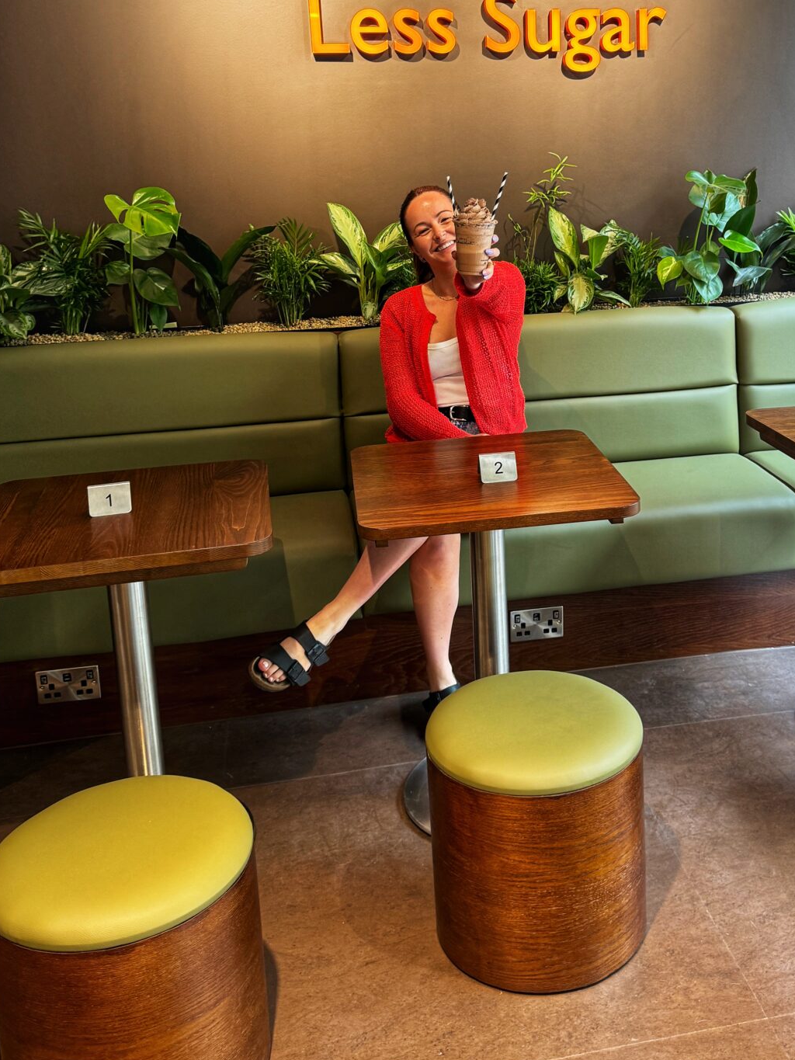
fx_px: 1102
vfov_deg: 50.6
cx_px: 501
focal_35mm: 36
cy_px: 373
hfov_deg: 39.4
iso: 125
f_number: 1.78
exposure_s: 1/121
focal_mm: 6.76
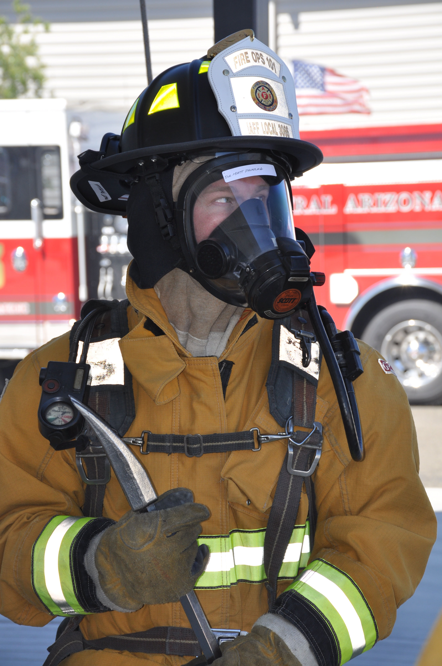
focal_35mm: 128
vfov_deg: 16.1
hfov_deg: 10.7
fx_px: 2354
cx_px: 221
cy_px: 333
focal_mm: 85
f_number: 8
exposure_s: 1/200
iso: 200
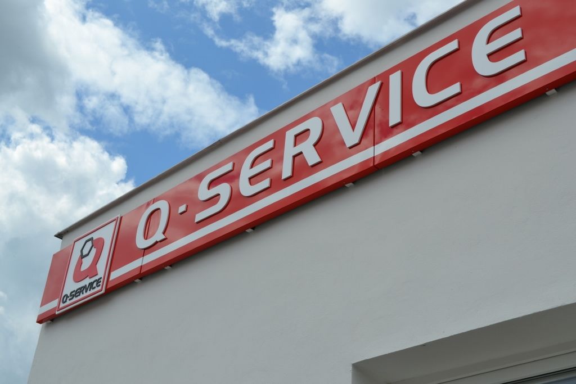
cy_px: 192
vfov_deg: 26.5
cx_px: 288
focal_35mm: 51
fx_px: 816
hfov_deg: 38.9
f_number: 9
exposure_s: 1/320
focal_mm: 34
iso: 100
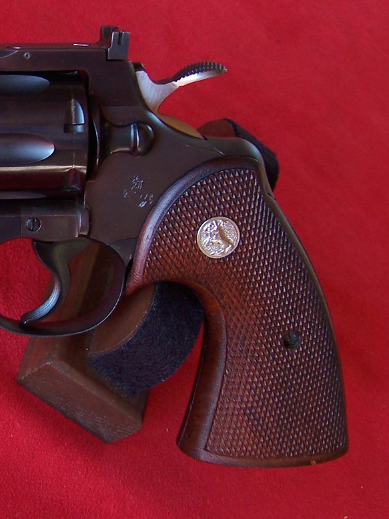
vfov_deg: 27.0
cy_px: 248
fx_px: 1079
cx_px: -55
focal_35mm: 72
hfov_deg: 19.4
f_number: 2.8
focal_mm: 6.7
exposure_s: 1/30
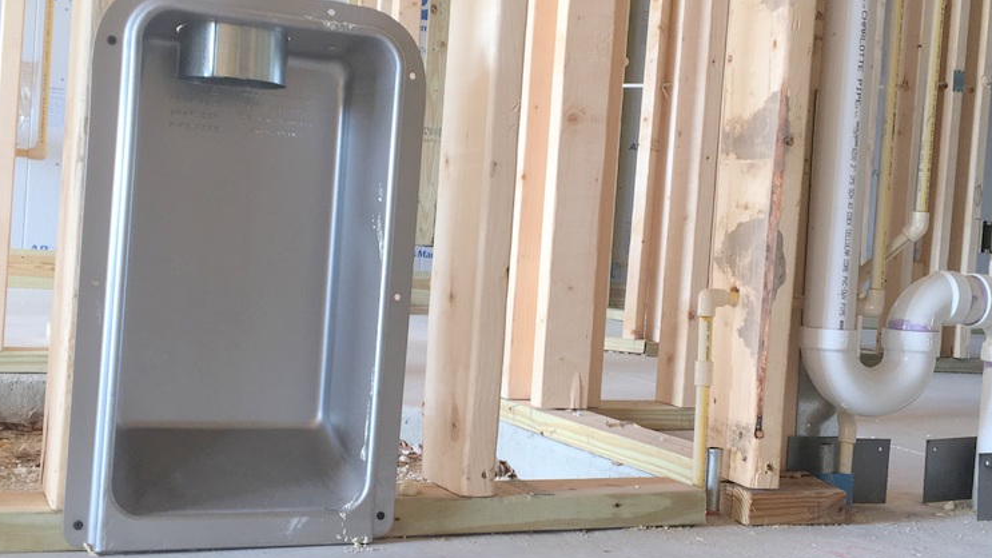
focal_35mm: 51
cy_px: 268
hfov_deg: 40.6
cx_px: 502
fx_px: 1342
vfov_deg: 23.5
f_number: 2.2
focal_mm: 4.15
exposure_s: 1/60
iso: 32
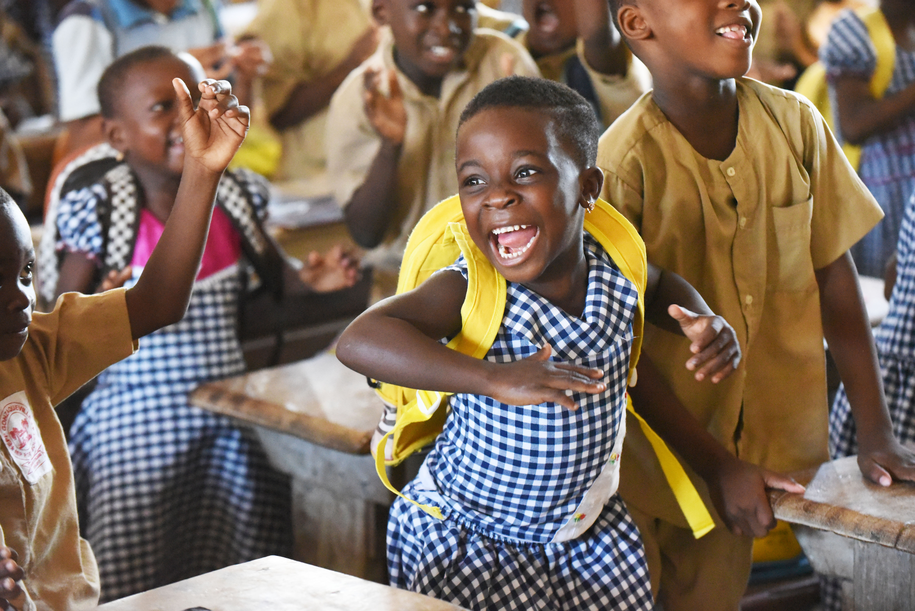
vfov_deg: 11.0
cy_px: 306
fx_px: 3178
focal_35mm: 125
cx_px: 458
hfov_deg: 16.4
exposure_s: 1/500
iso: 12800
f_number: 4.5
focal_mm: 125
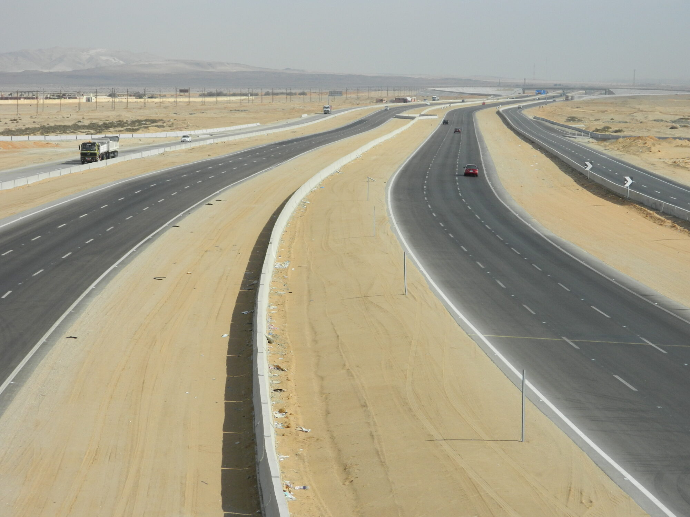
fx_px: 2053
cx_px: 345
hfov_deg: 19.1
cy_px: 258
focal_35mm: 103
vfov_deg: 14.4
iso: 80
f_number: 12.6
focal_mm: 18.6
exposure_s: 1/125
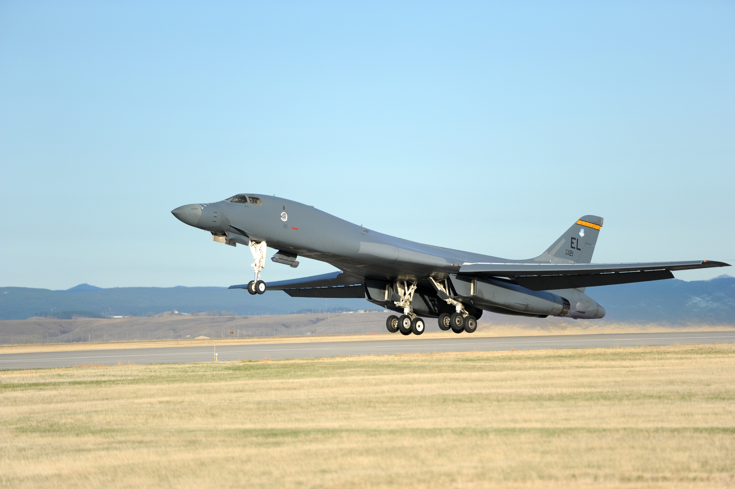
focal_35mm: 200
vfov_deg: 6.9
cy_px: 244
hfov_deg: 10.3
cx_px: 368
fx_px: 4081
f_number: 2.8
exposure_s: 1/8000
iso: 800
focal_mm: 200
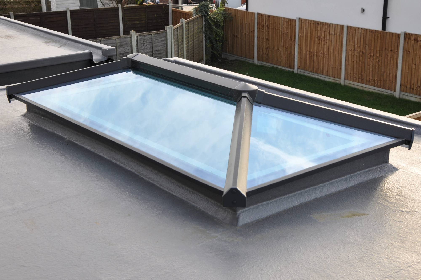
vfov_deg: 25.7
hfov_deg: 37.9
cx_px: 210
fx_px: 613
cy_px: 140
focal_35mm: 52
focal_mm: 35
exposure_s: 1/160
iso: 200
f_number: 6.3
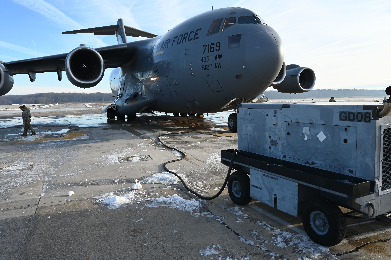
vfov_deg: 46.3
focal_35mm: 28
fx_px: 304
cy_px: 130
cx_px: 196
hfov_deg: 65.5
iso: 400
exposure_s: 1/100
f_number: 16
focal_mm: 28
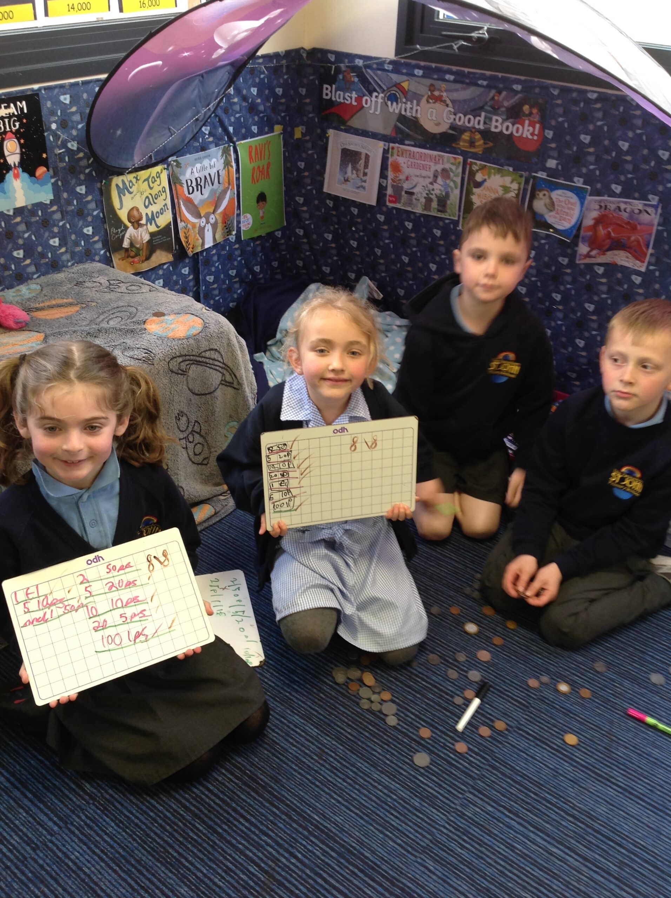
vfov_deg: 52.7
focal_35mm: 35
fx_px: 907
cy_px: 449
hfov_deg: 40.6
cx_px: 336
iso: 50
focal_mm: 4.28
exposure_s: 1/17
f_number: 2.4
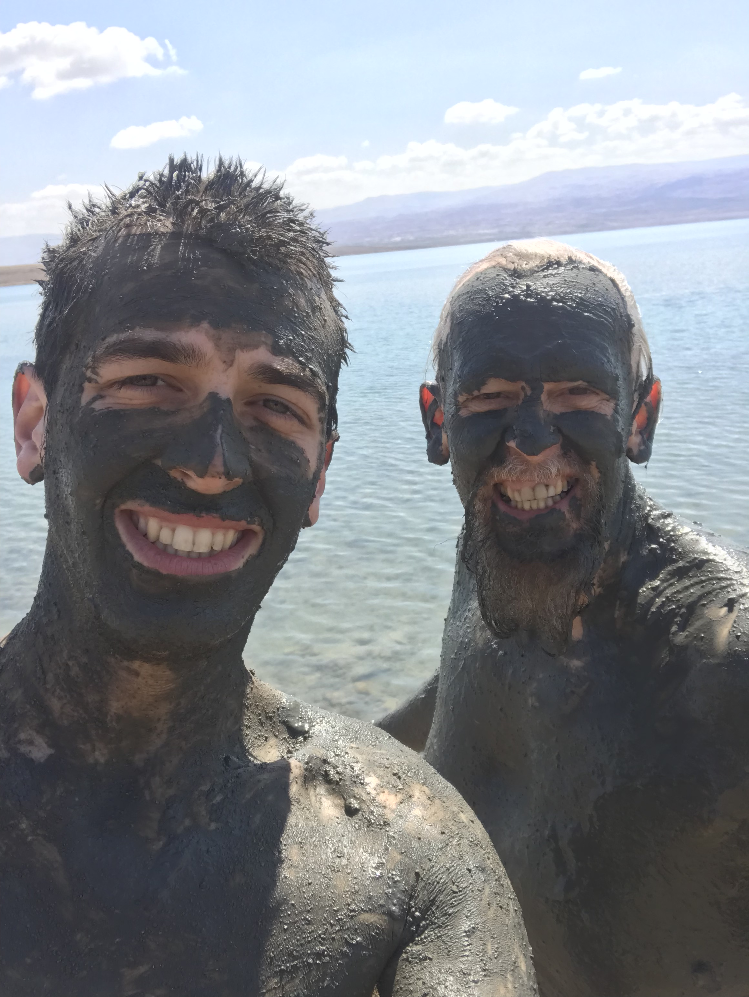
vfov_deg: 56.8
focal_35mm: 32
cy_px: 498
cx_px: 374
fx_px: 922
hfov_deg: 44.2
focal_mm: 2.87
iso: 25
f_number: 2.2
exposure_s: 1/465
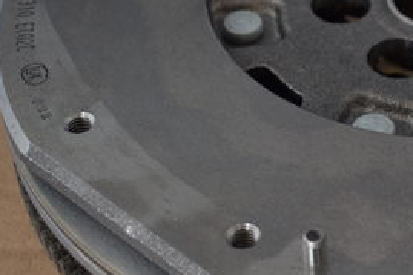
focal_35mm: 100
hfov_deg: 19.7
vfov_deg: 13.7
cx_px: 433
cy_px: 104
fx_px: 1146
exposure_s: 1/125
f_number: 5
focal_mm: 28
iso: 800
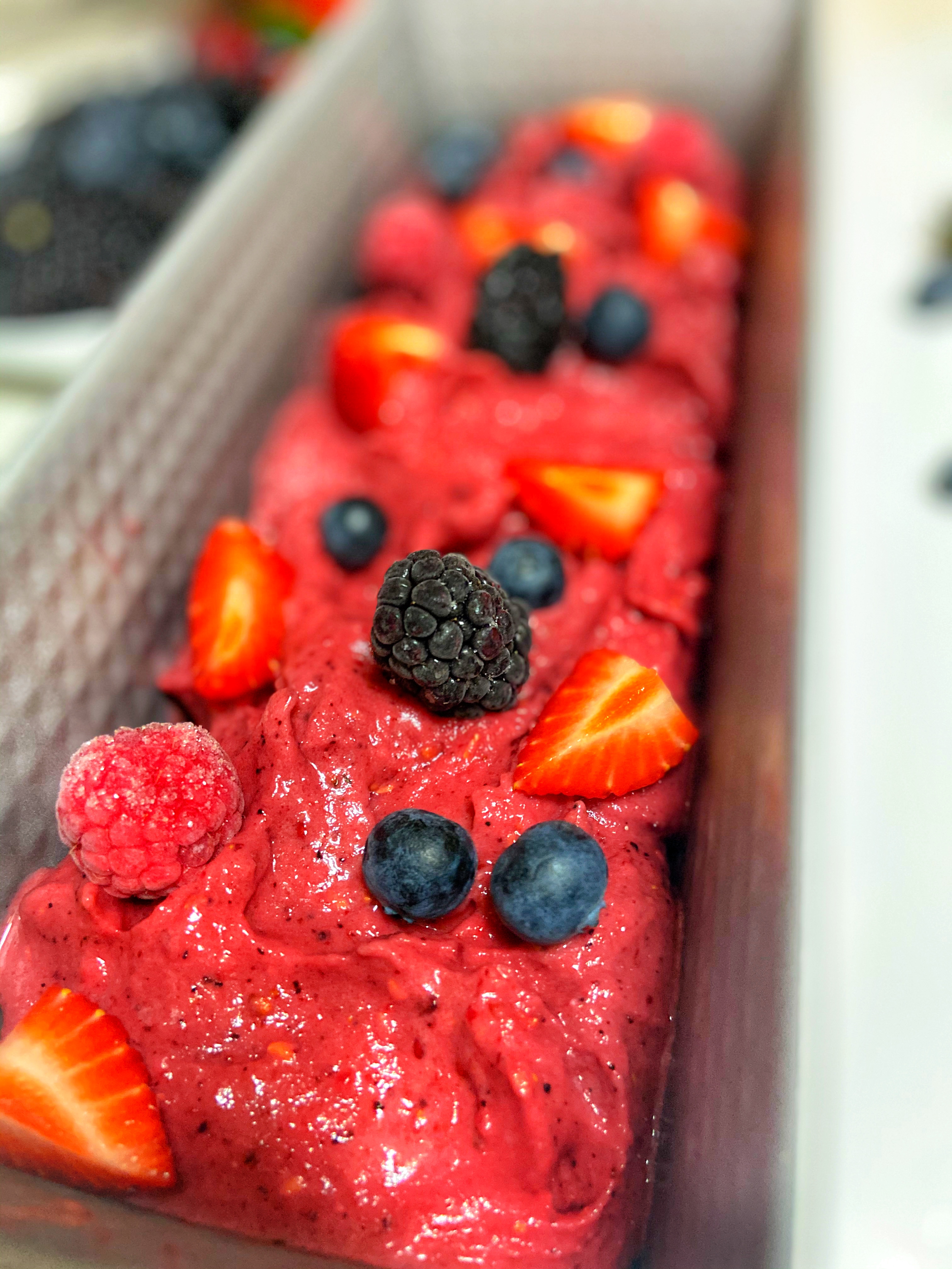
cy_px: 634
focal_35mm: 26
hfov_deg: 53.1
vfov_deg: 67.3
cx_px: 476
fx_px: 953
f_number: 1.8
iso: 500
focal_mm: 4.25
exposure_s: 1/25
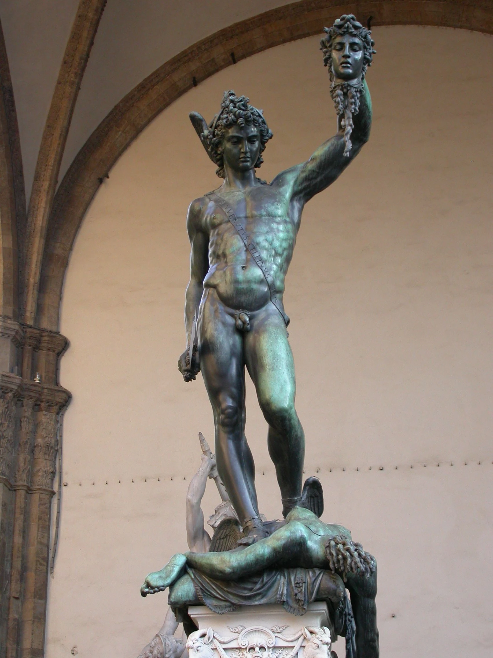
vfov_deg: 22.3
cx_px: 246
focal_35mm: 88
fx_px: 1671
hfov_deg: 16.8
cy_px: 329
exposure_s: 1/88.1
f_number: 3.7
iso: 100
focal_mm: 18.2
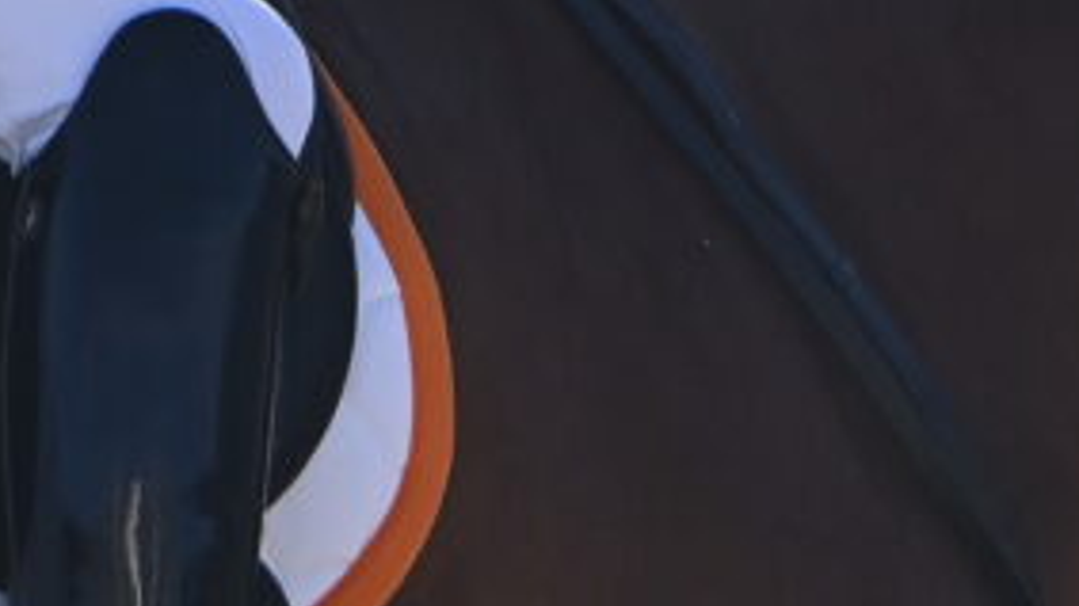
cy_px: -354
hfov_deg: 0.9
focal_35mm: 2522
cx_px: 1052
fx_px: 72136
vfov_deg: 0.5
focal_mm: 420
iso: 640
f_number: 10
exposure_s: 1/1000
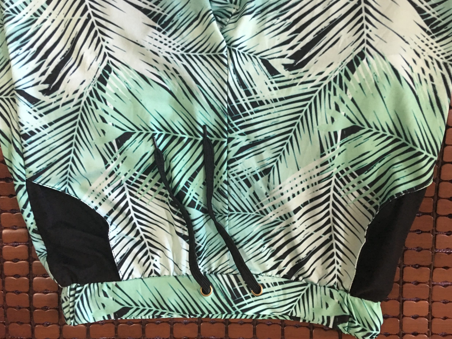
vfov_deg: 46.8
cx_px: 228
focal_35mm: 30
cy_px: 170
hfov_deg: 60.0
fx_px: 392
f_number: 2.2
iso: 100
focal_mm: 4.15
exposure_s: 1/10
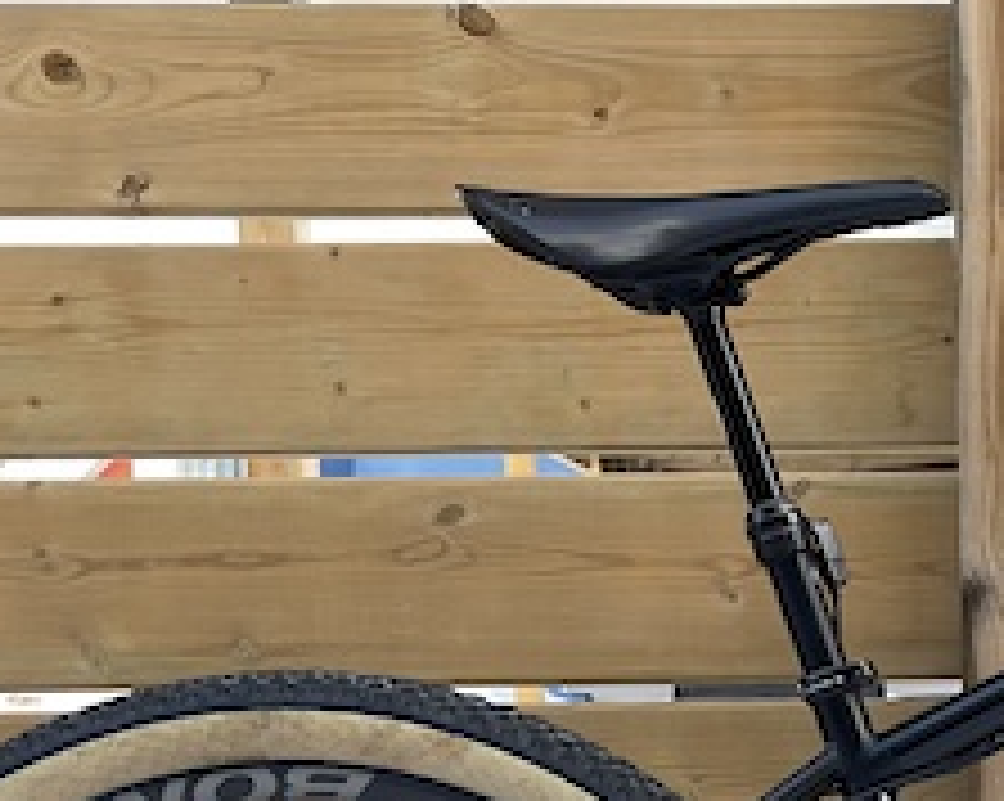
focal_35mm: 91
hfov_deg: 19.5
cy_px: 837
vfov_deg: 16.5
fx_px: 2702
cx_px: 1283
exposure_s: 1/227
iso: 32
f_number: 1.6
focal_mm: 5.1
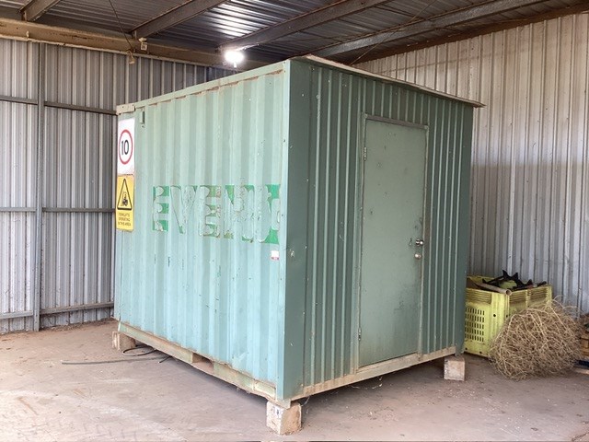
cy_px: 221
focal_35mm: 31
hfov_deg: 58.4
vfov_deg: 45.4
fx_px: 527
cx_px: 294
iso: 64
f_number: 2.4
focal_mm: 3.3
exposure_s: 1/100
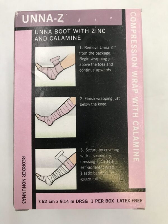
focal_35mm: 28
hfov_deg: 49.7
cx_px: 84
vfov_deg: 63.4
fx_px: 181
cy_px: 112
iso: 32
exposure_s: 1/30
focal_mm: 3.99
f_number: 1.8
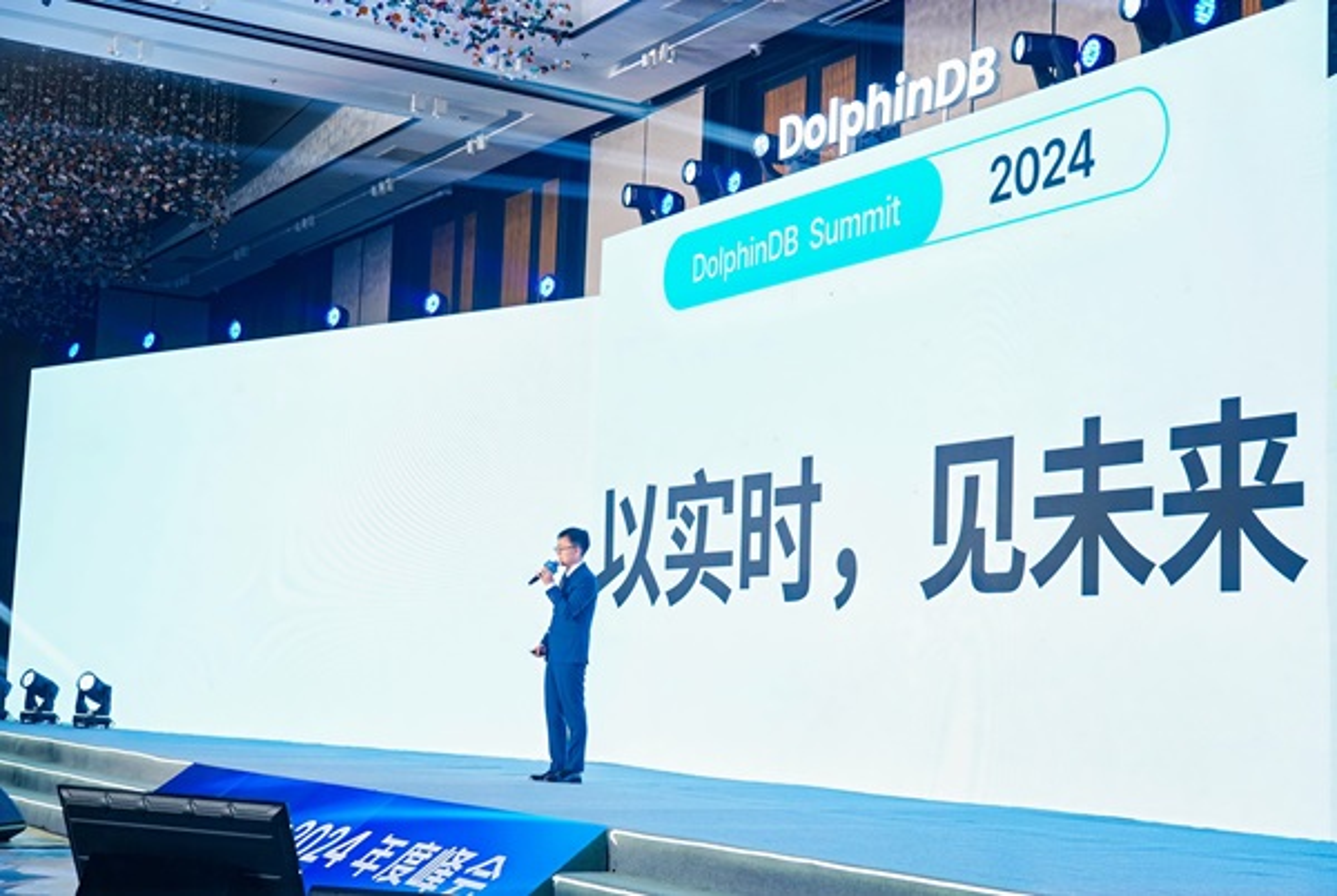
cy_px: 448
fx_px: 1934
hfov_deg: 38.1
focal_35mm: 52
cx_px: 668
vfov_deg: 26.1
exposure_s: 1/161
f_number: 4
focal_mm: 52
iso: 1250
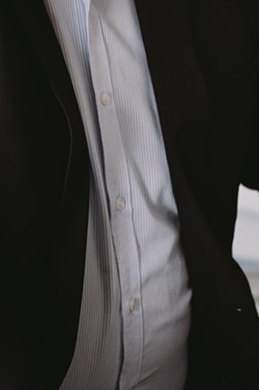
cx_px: 106
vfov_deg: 12.1
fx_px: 1805
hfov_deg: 8.2
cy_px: -50
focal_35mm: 167
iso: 1000
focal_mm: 48
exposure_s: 1/320
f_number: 3.5
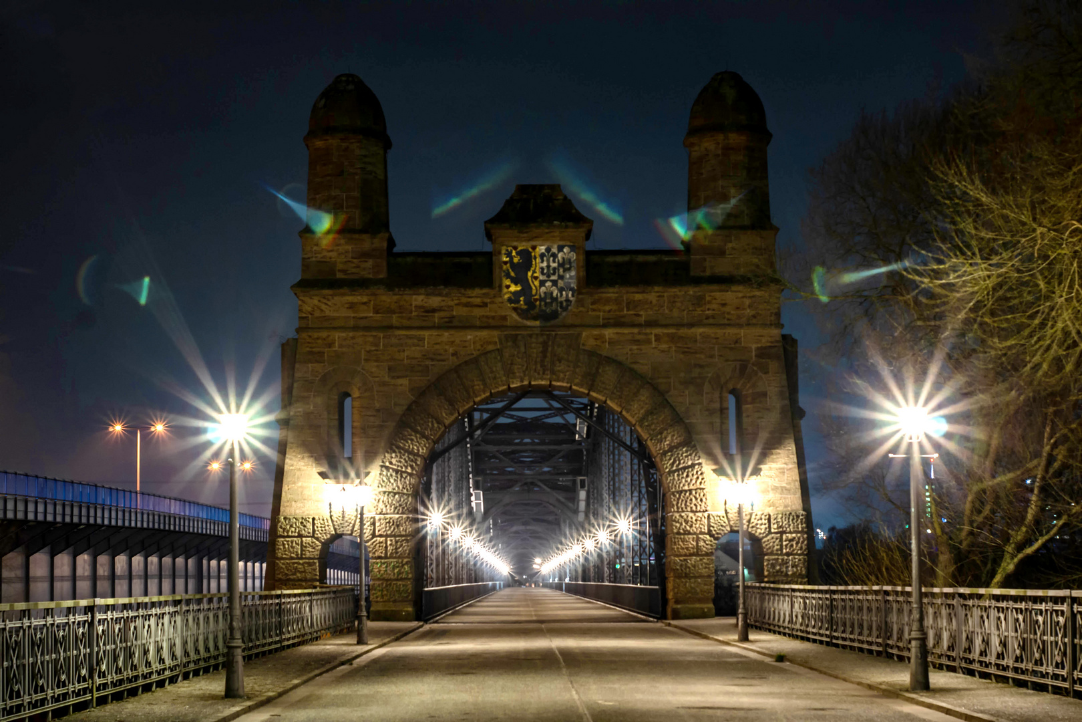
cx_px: 541
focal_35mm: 75
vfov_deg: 18.2
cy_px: 361
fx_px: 2254
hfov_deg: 27.0
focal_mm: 50
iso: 200
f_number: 9
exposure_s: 13
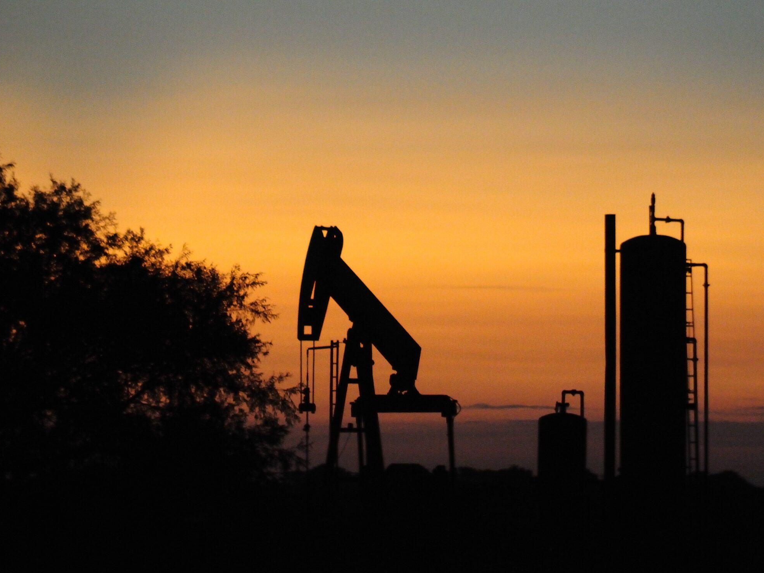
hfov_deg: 5.3
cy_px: 328
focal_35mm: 373
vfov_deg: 4.0
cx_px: 434
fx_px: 8233
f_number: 5.6
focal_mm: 200
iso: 3200
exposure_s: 1/125
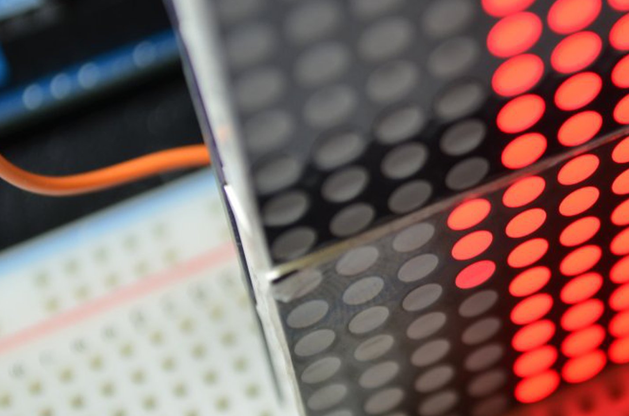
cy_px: 200
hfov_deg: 15.2
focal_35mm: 134
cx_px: 524
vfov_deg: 10.2
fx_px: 2336
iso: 250
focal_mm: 48
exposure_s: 1/25
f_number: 5.6
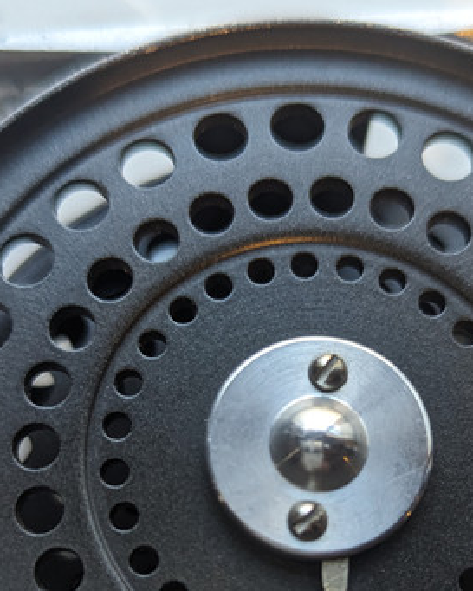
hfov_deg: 27.6
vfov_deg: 33.5
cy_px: 440
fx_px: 962
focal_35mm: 55
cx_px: 282
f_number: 1.85
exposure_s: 1/102
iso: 413
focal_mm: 6.81
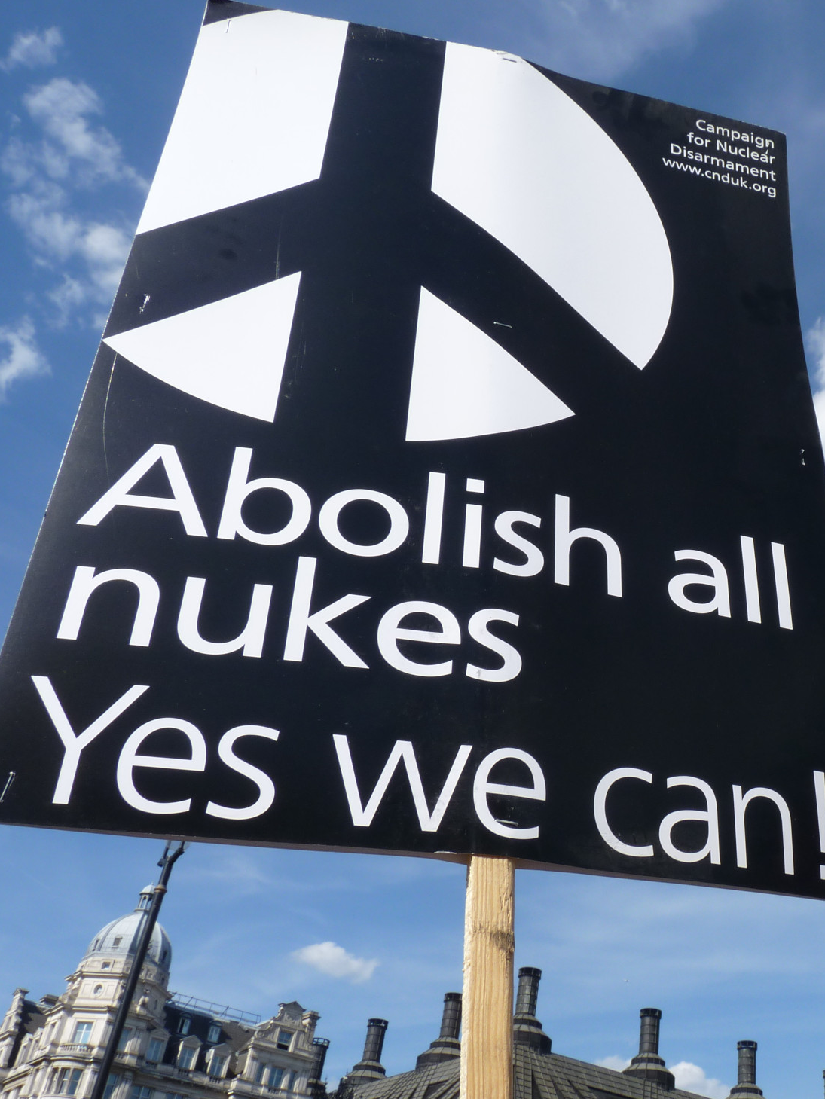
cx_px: 691
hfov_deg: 37.0
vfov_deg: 50.1
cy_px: 563
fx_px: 1175
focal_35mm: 37
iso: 80
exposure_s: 1/320
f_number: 5.6
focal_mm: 4.8
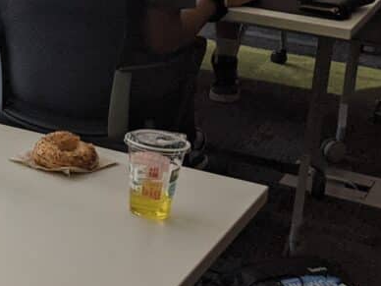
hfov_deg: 16.0
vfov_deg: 13.6
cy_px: -1
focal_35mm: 107
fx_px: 1178
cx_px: -277
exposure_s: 1/379
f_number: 1.8
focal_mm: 4.44
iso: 49
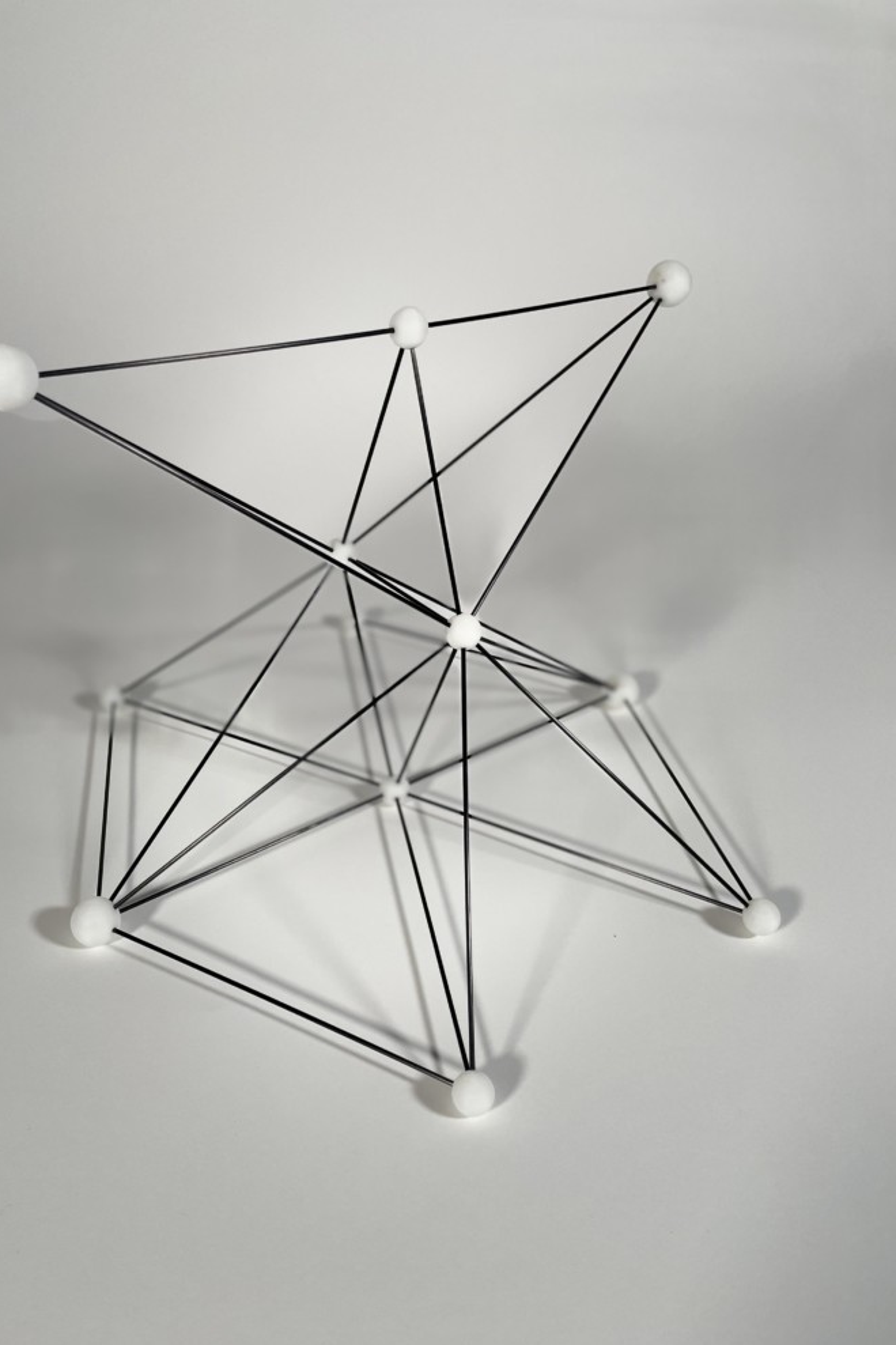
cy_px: 675
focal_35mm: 28
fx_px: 1046
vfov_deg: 65.5
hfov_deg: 46.3
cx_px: 385
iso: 80
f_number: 1.6
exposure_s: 1/121
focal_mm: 4.2
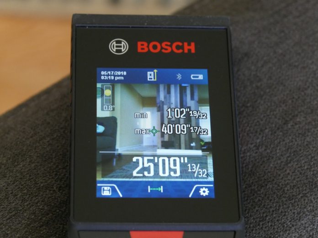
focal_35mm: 122
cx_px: 159
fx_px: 1121
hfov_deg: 16.1
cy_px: 119
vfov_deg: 12.1
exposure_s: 1/80
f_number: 5.2
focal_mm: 61
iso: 3200
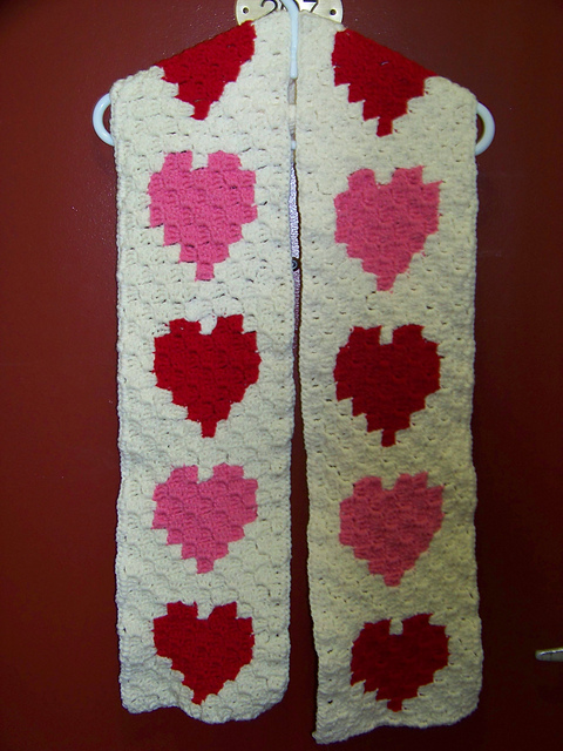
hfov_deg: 29.7
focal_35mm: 49
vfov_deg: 38.9
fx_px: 1063
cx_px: 282
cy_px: 376
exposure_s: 1/30
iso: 200
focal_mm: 7.6
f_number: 2.8
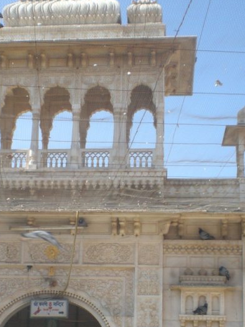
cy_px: 242
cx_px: 80
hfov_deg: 19.8
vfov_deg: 26.0
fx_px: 699
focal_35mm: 74
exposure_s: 1/223
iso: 64
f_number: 4.6
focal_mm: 6.3
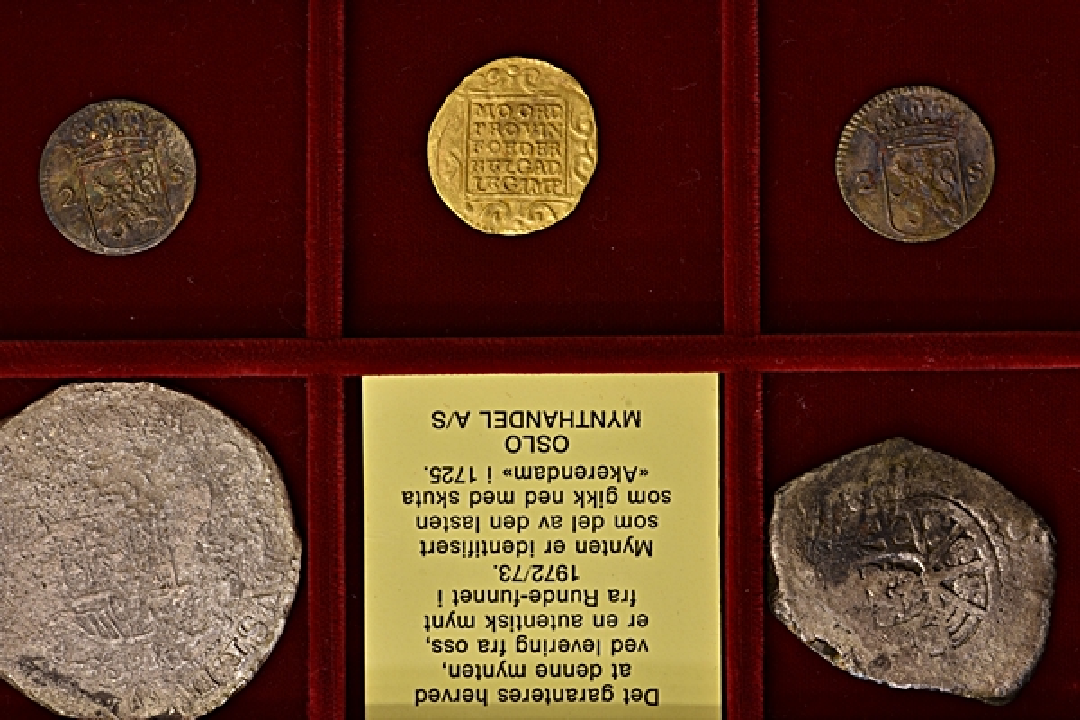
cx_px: 540
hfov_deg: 22.6
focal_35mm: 90
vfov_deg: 15.2
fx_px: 2700
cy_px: 360
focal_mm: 60
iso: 100
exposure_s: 1.3
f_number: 16
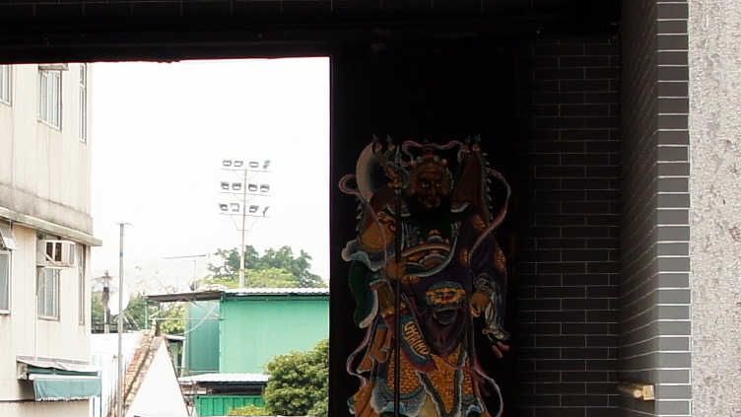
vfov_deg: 9.0
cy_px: 260
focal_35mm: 134
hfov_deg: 15.9
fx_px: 2633
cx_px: 134
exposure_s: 1/40
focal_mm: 18
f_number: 5.6
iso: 100
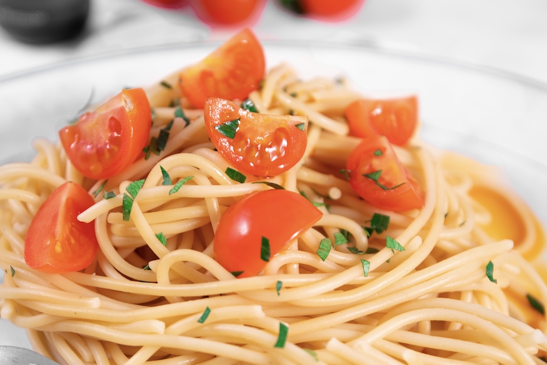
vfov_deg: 28.0
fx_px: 730
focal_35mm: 48
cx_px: 239
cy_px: 222
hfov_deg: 41.0
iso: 100
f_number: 2.8
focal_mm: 30
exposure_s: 1/50
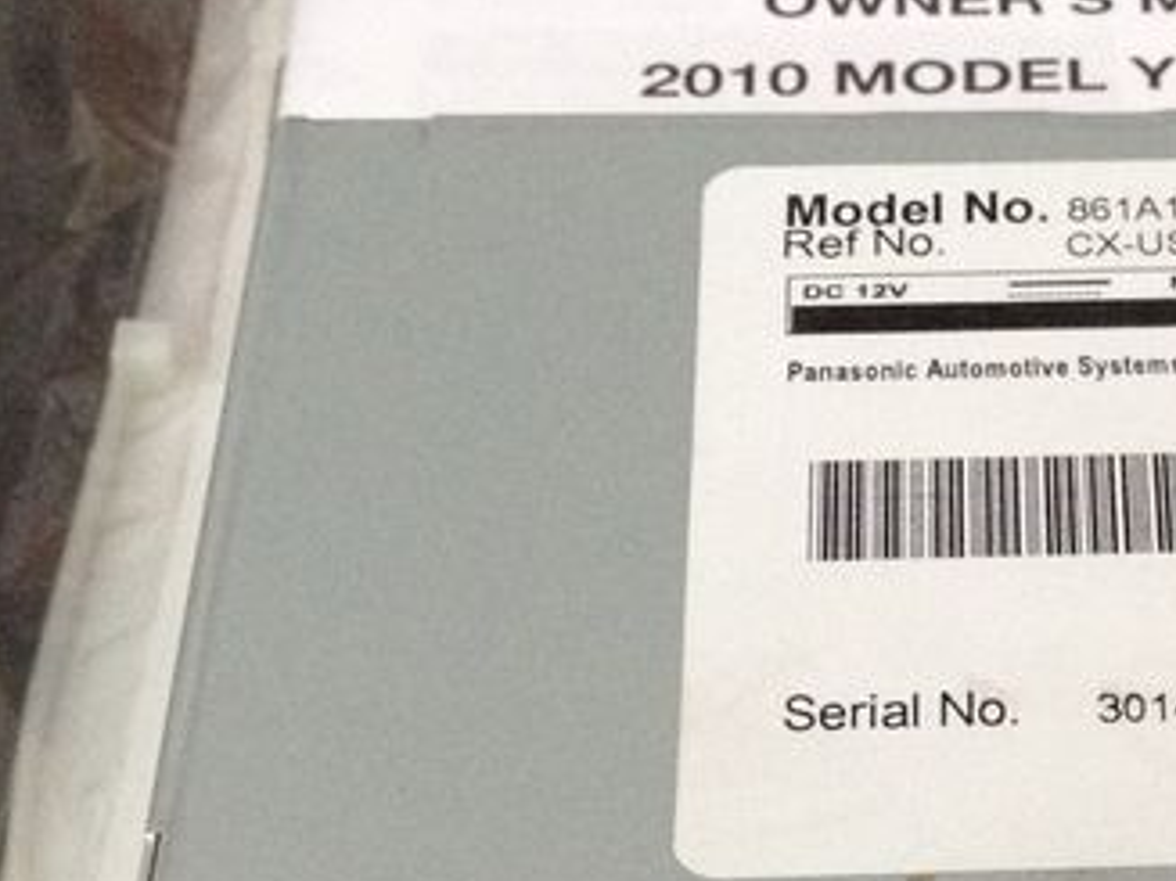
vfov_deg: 10.8
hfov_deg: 14.1
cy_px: 730
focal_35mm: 137
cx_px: 1338
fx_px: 4653
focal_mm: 4.28
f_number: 2.4
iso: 200
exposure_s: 1/20
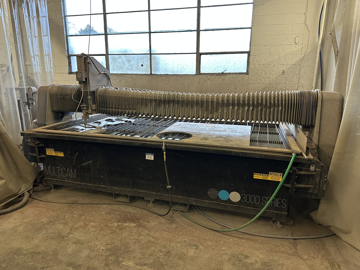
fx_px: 250
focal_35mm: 24
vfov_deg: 56.8
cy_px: 135
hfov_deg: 71.6
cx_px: 180
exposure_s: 1/60
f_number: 1.78
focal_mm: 6.86
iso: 400
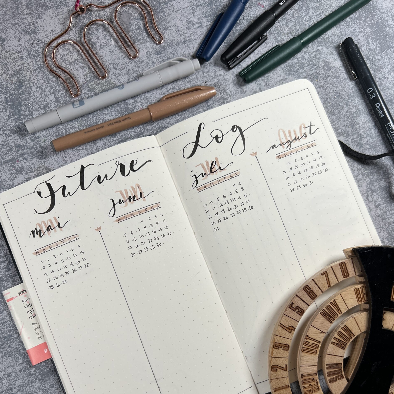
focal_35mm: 31
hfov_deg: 52.5
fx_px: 399
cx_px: 197
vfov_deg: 51.7
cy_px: 258
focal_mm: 5.7
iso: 50
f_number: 1.5
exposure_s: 1/718
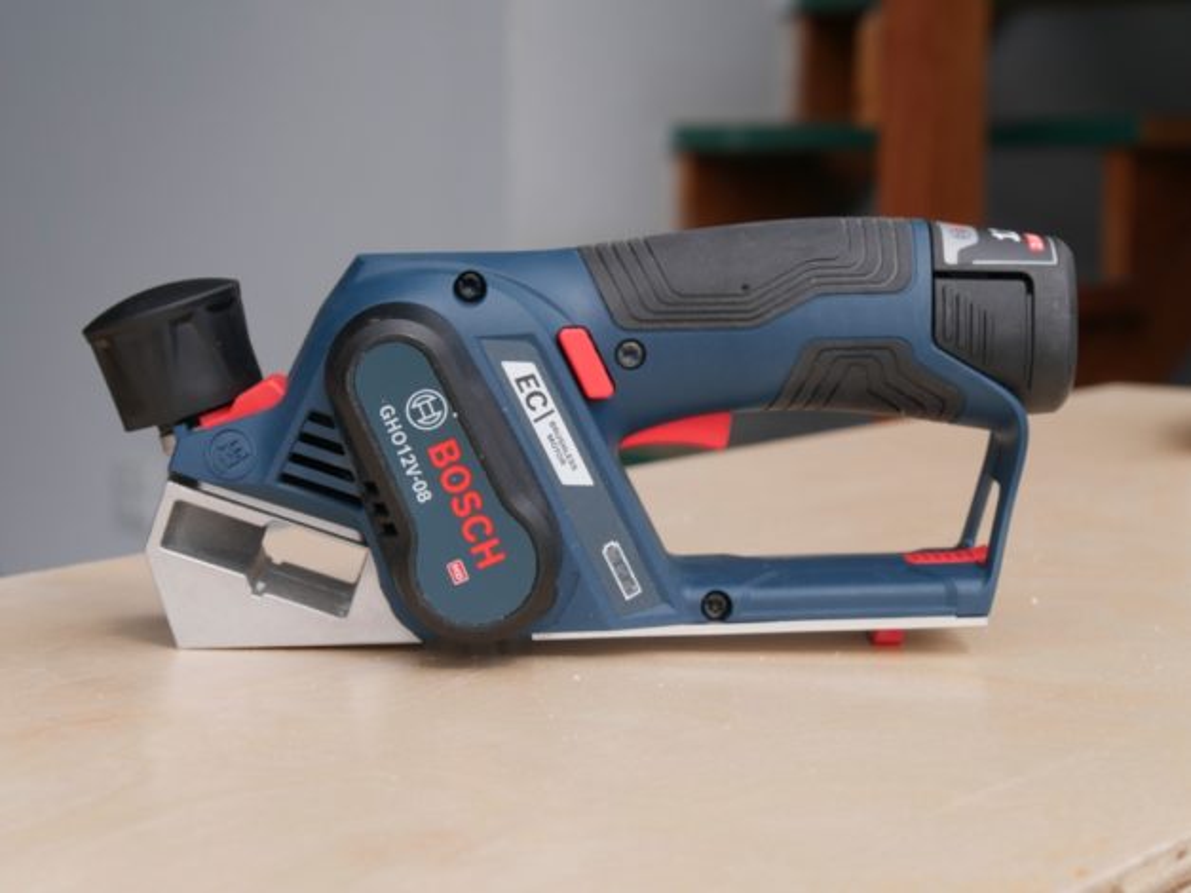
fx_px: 3165
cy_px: 446
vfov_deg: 16.1
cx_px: 596
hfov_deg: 21.3
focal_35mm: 92
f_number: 7.1
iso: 200
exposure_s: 1/320
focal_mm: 46
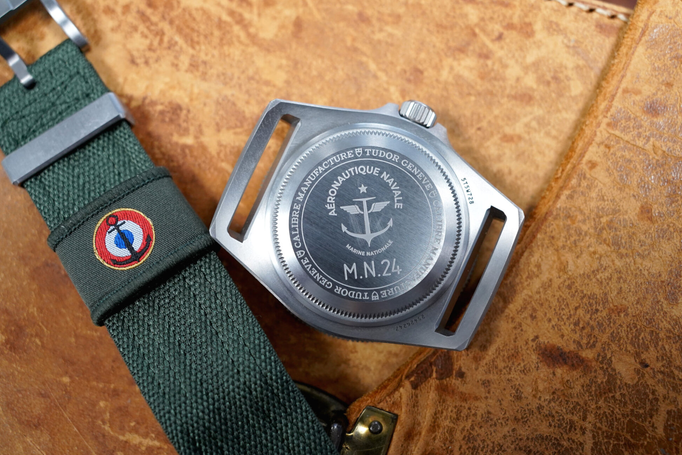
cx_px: 360
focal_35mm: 37
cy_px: 224
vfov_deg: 35.9
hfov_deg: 51.9
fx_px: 701
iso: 2500
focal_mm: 35
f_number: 4.5
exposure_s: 1/125
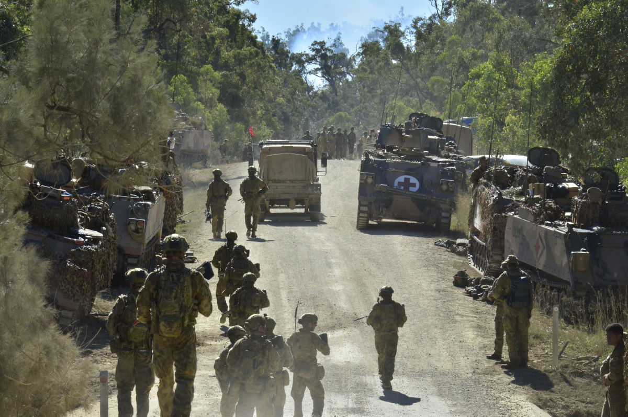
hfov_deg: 9.8
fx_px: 3657
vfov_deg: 6.5
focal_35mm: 210
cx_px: 314
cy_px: 208
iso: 400
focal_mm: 140
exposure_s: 1/250
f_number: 20
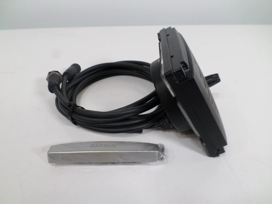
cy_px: 102
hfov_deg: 69.4
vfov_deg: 54.9
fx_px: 196
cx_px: 136
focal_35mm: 25
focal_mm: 4.5
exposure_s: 1/45
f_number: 2.5
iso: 80
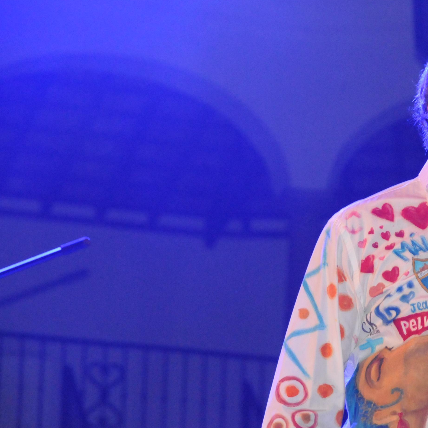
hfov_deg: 6.8
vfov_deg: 6.8
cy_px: 193
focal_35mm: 258
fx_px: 3609
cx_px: 359
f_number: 7.1
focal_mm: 116
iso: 3200
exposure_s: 1/80
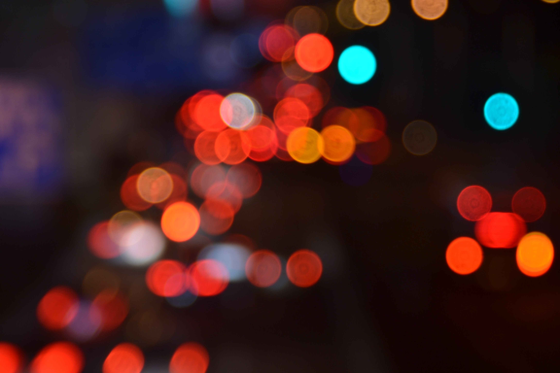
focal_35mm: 180
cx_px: 280
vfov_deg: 7.6
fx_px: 2800
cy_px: 186
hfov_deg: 11.4
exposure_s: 1/2.5
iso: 100
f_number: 6
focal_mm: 120
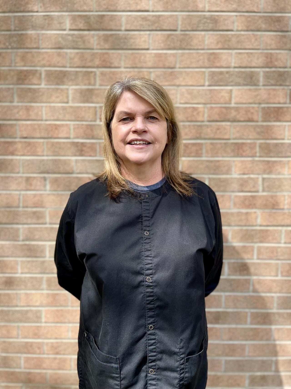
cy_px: 194
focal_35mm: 26
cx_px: 146
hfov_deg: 53.1
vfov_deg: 67.3
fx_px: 291
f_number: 1.6
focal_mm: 5.1
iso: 50
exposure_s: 1/1513
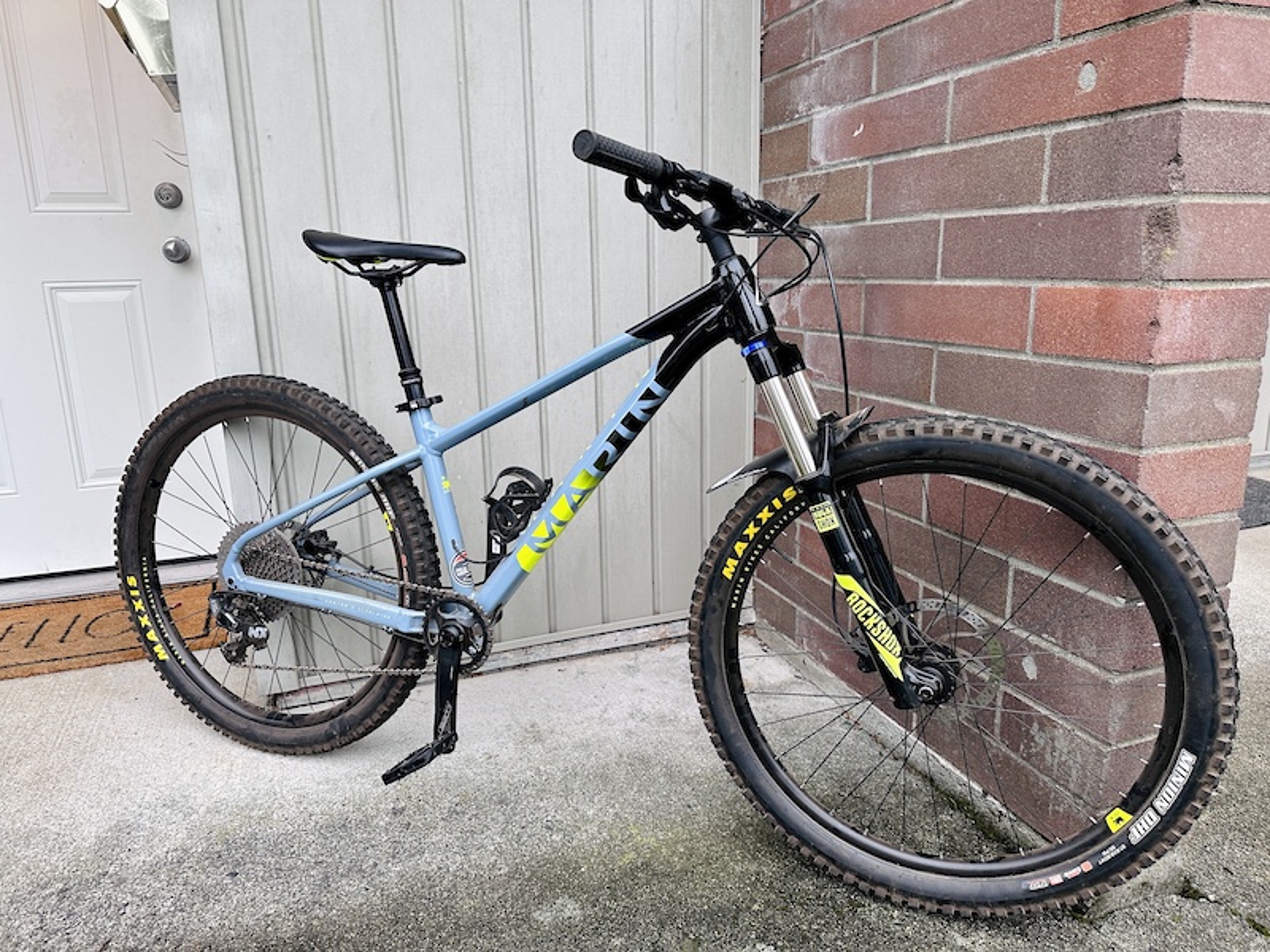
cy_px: 476
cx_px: 635
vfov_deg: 56.8
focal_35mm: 24
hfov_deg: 71.6
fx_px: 881
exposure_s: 1/60
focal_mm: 6.86
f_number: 1.78
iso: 160
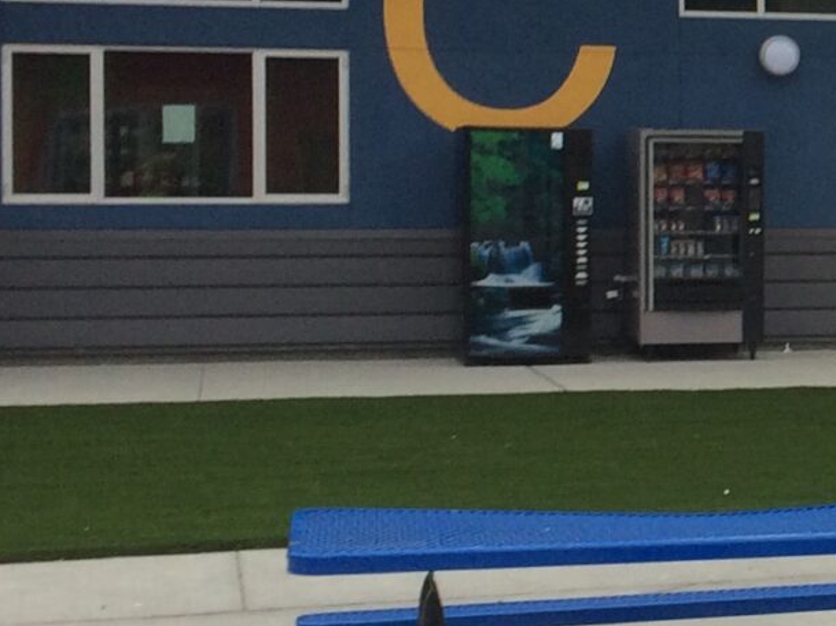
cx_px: 1327
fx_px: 2945
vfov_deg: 12.1
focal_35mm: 122
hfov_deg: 14.8
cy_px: 221
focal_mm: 4.15
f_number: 2.2
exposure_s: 1/120
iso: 40
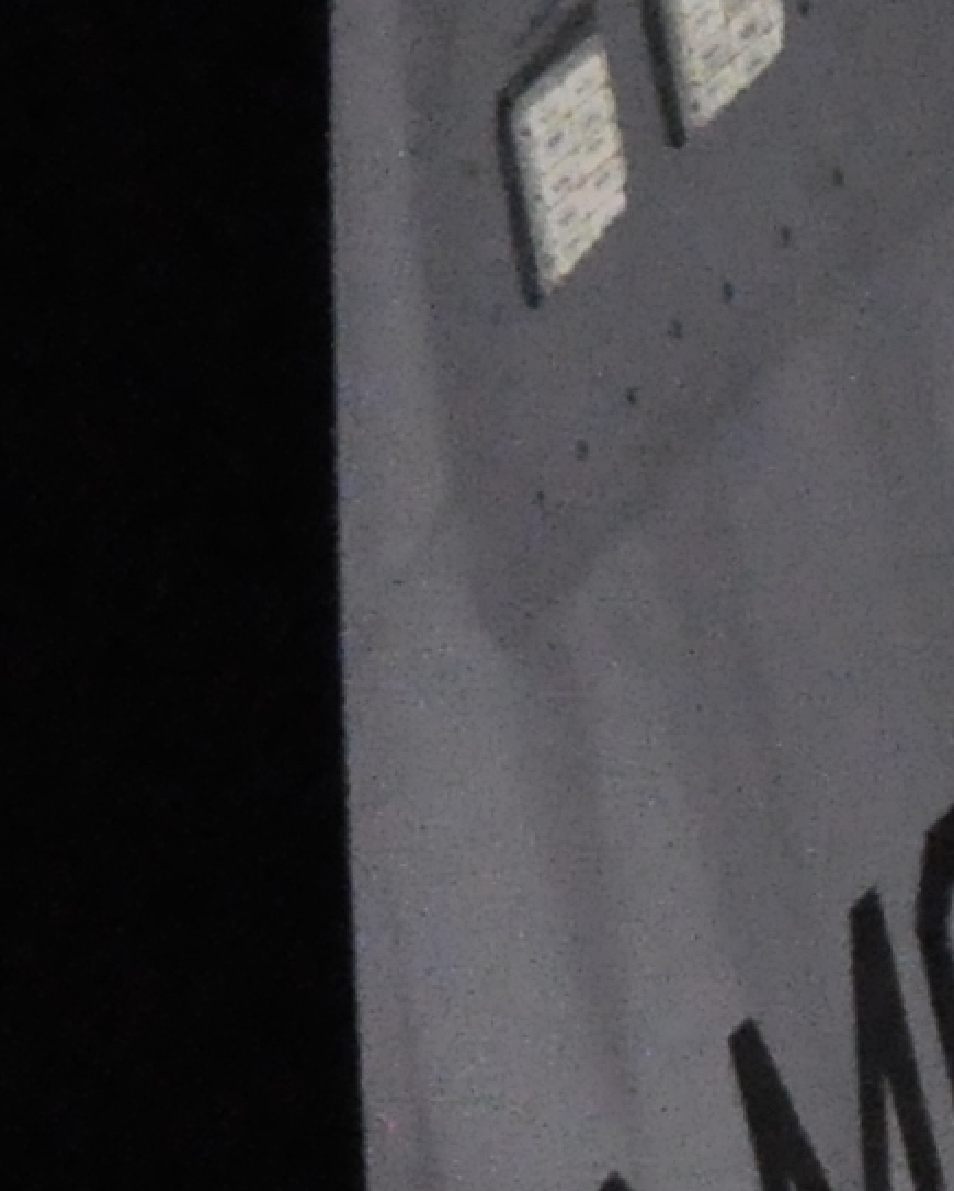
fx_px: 20347
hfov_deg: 2.6
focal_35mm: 577
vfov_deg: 3.3
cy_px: 1184
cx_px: 2928
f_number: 5
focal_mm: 52
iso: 3200
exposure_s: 1/100
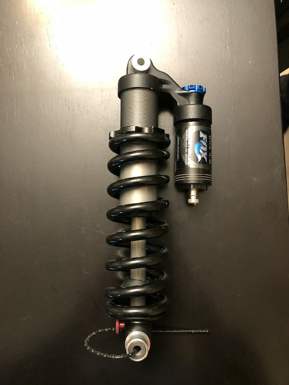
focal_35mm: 28
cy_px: 192
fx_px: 312
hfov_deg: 49.7
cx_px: 144
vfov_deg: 63.4
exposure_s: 1/5
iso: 100
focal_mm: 3.99
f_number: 1.8
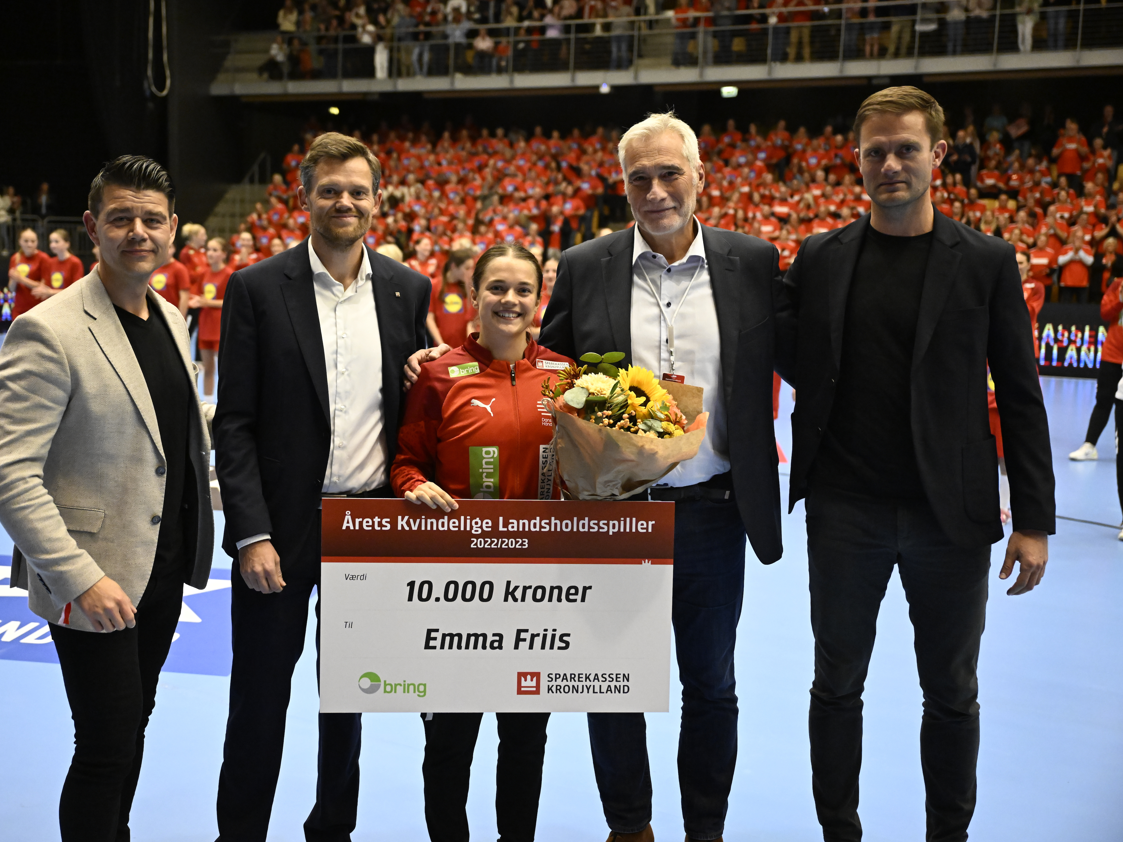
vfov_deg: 37.7
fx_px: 1233
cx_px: 507
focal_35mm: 38
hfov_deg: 48.9
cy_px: 420
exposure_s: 1/1000
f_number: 2.8
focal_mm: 35
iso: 6400
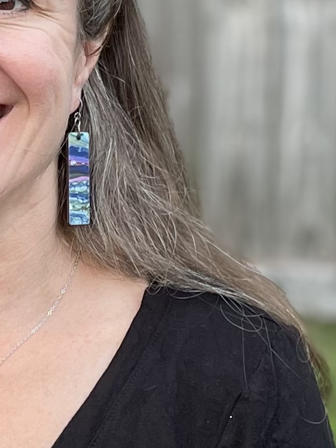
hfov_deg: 22.3
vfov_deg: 30.9
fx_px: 803
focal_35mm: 62
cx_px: -40
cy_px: 146
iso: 80
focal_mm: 4.2
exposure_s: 1/121
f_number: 1.6
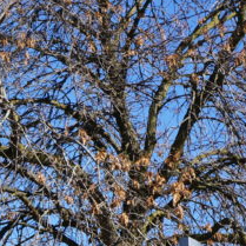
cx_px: -105
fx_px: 1351
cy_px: 374
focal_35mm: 168
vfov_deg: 10.1
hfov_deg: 10.1
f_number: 11
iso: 100
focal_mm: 27
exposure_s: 1/80
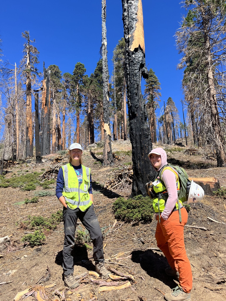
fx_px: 226
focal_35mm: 26
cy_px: 150
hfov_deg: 53.1
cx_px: 113
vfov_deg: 67.3
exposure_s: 1/2358
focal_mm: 5.1
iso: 50
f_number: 1.6
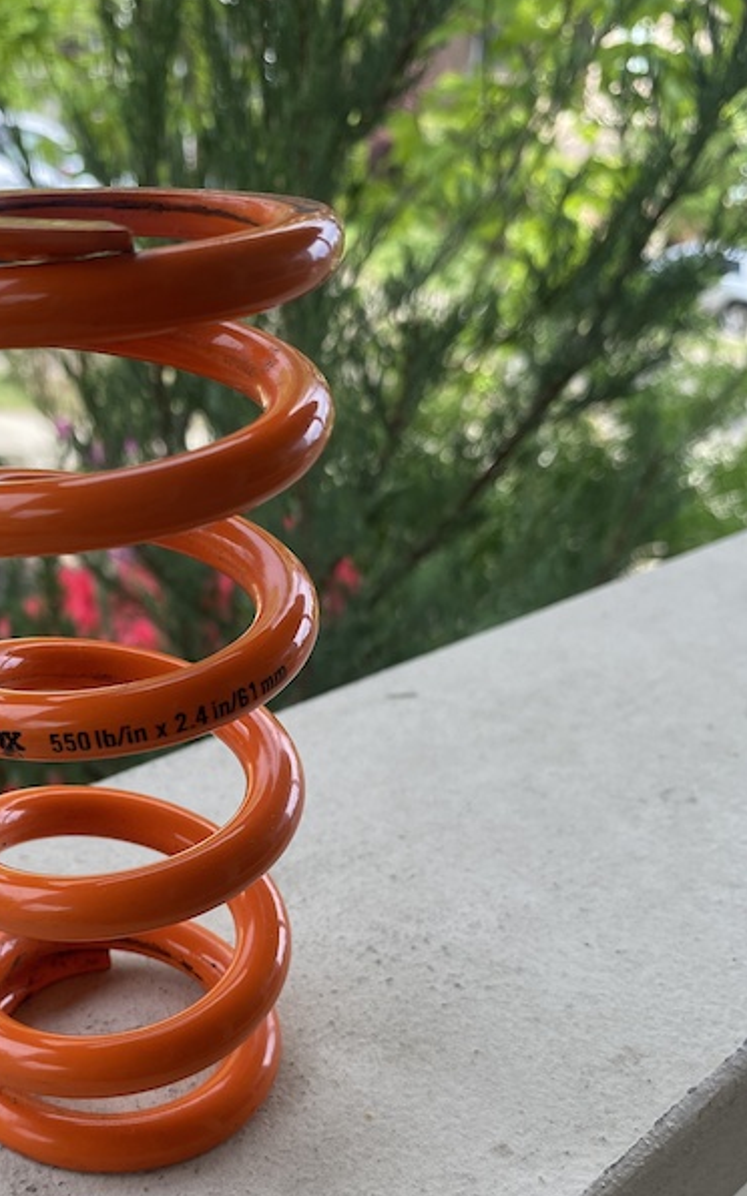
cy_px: 746
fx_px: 1206
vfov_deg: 52.2
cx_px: 163
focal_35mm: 37
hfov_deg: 33.5
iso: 32
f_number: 1.8
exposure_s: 1/437
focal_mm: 4.25
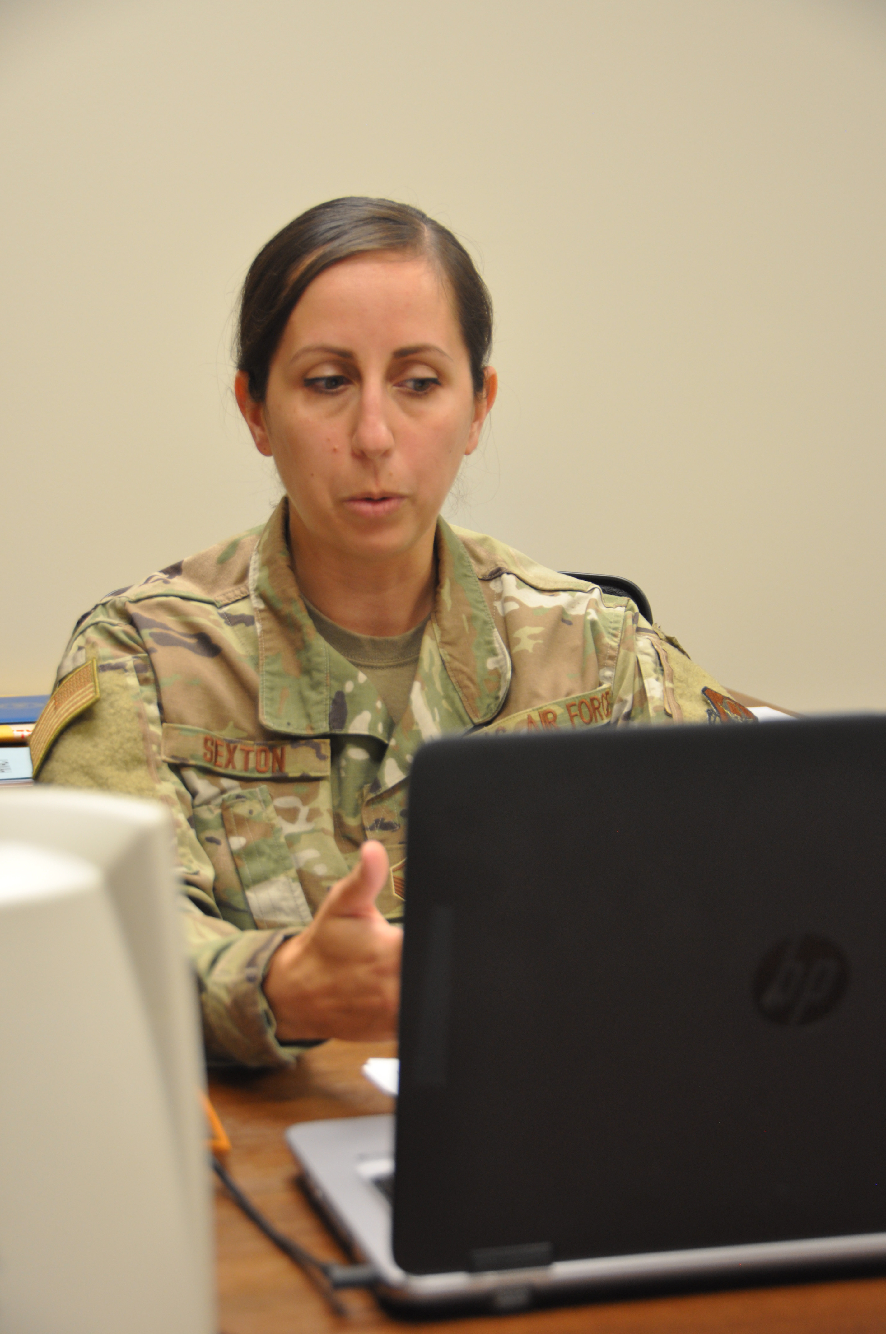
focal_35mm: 72
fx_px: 2665
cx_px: 443
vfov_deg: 28.1
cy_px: 667
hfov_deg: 18.9
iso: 400
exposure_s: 1/20
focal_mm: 48
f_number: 4.5
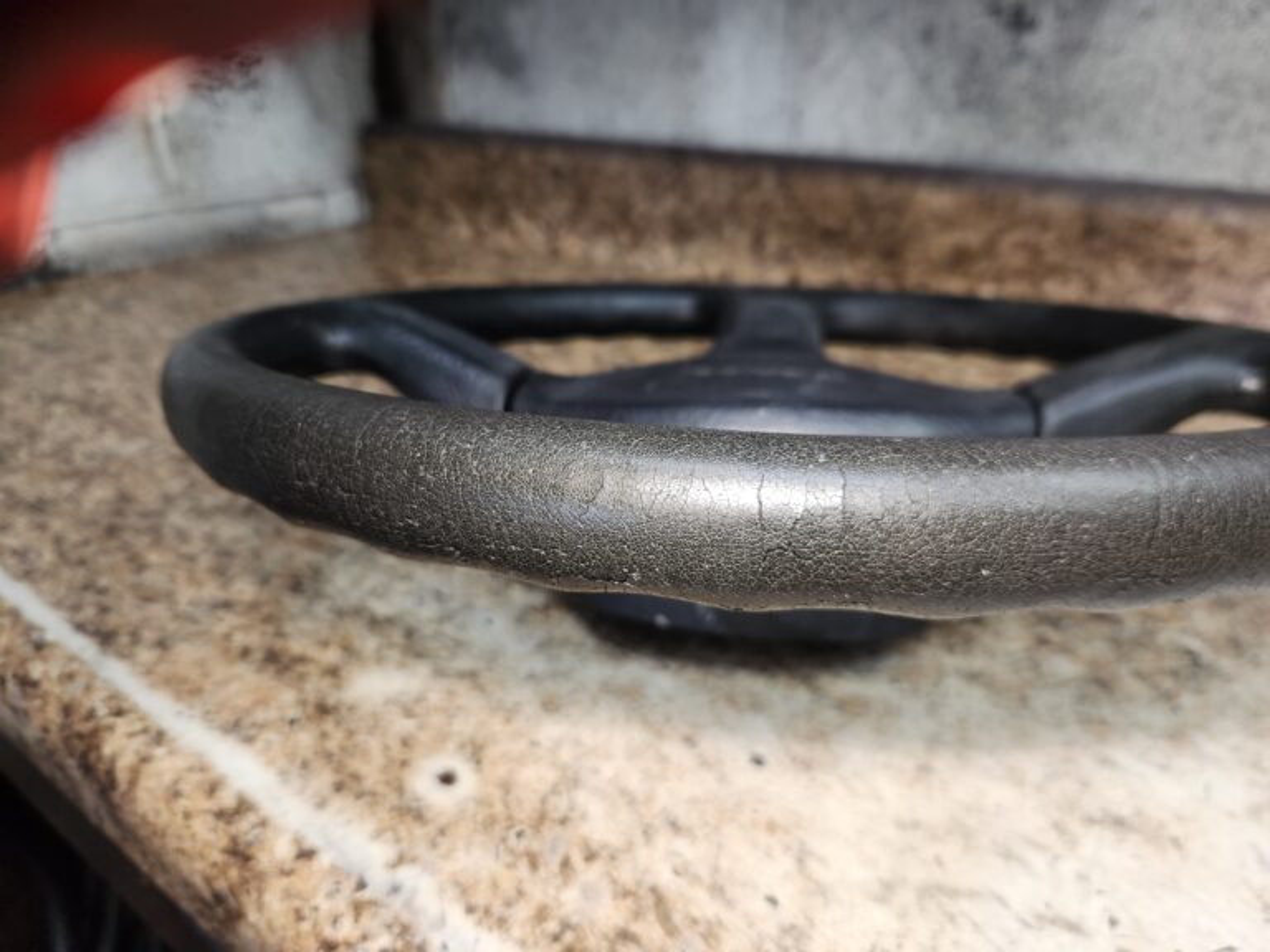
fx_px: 844
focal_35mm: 23
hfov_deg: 73.9
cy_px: 476
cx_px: 635
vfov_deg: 58.9
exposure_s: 1/120
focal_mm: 5.4
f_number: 1.8
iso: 64
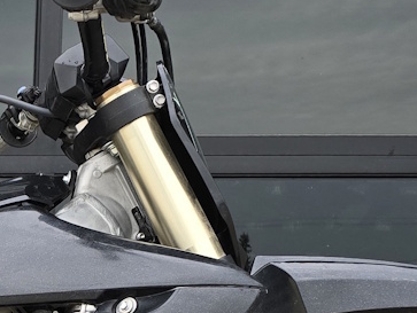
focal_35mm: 106
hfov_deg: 17.0
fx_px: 1278
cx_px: -187
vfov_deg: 13.1
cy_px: 501
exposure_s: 1/180
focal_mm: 6.3
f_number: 1.7
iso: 64
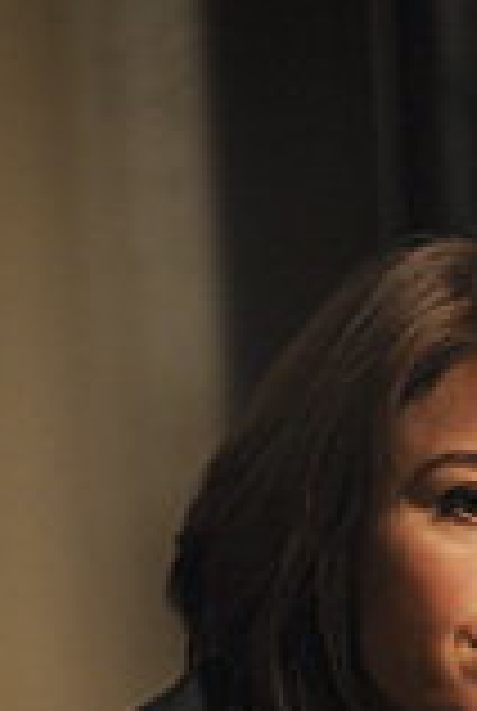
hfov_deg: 3.2
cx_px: 623
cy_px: 1040
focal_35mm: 426
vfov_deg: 4.8
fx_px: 8429
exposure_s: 1/100
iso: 1600
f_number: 2
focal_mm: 135
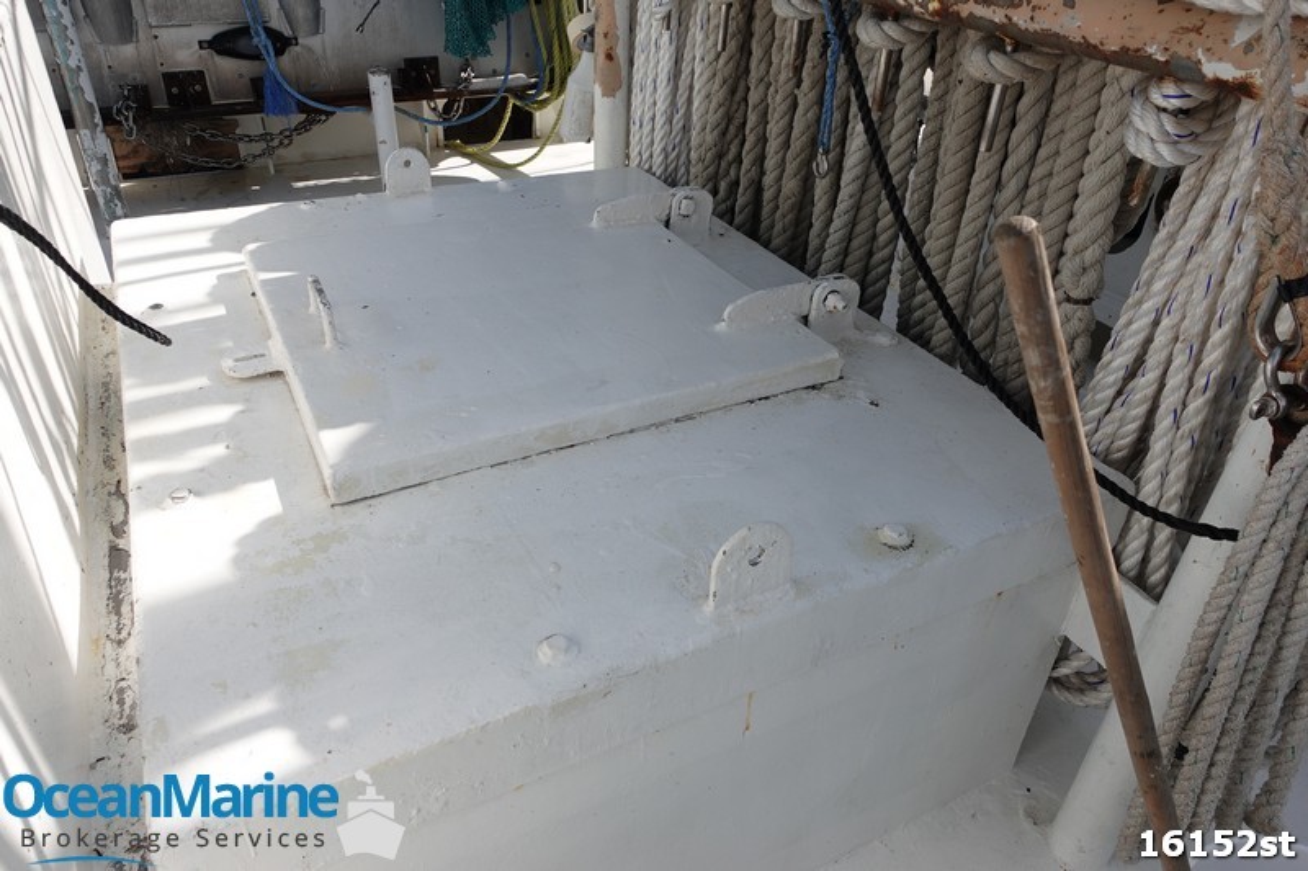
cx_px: 654
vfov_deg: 53.1
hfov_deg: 73.8
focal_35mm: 24
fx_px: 872
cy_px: 436
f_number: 4
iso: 125
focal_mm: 9.4
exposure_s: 1/125
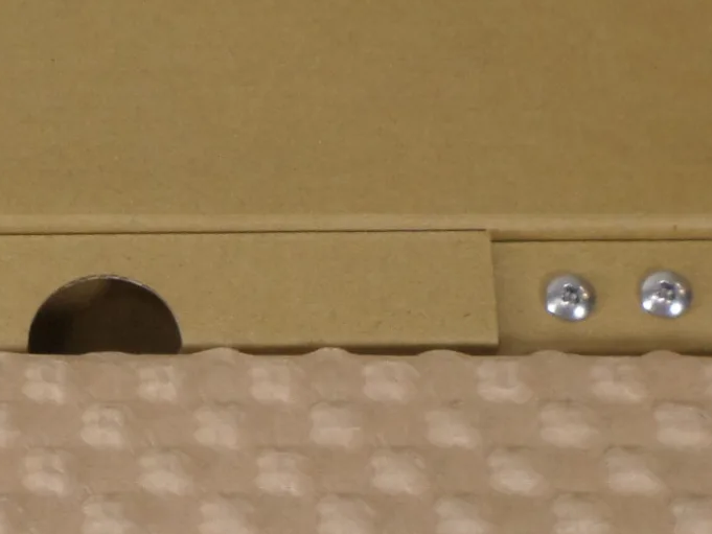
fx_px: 1934
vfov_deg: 15.1
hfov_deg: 20.4
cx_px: 59
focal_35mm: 94
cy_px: 652
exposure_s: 1/60
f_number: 2.5
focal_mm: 4.5
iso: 80
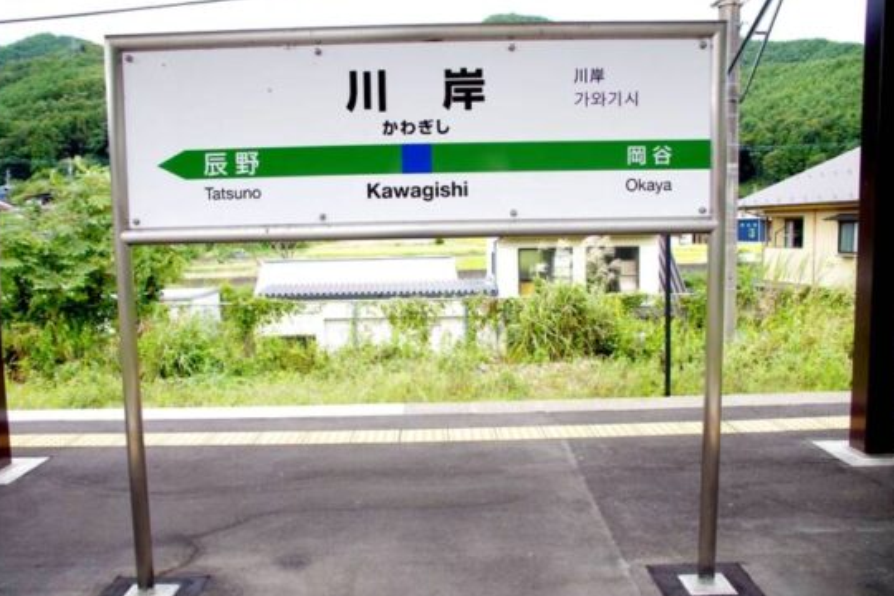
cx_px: 422
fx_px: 745
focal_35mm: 30
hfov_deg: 61.9
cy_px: 291
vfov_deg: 43.6
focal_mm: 18
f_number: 3.5
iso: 200
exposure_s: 1/125
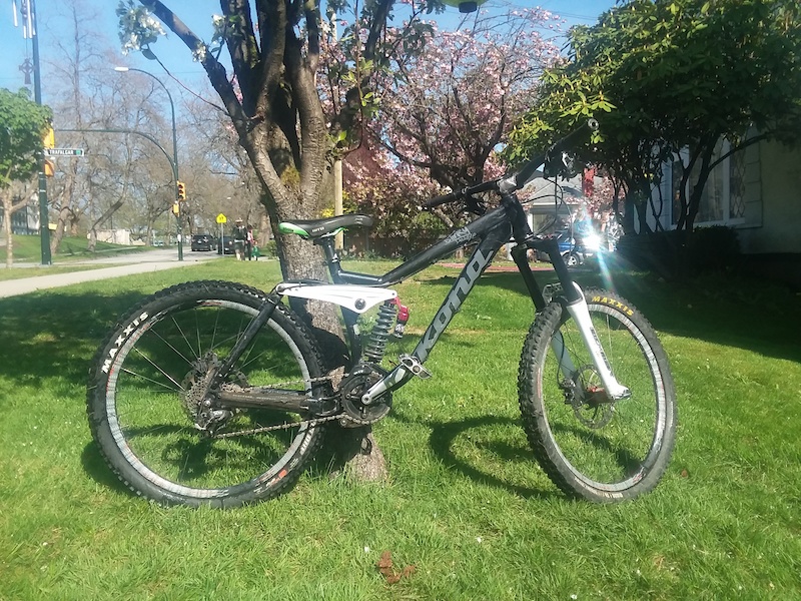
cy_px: 300
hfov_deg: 61.7
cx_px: 400
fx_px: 671
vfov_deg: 48.2
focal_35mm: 29
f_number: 1.9
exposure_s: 1/814
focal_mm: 2.47
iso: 40
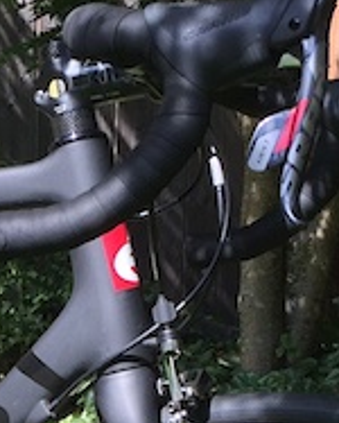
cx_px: 0
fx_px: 1515
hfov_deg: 12.6
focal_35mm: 121
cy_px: 566
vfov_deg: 15.1
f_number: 2.2
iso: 32
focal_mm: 4.15
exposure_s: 1/618
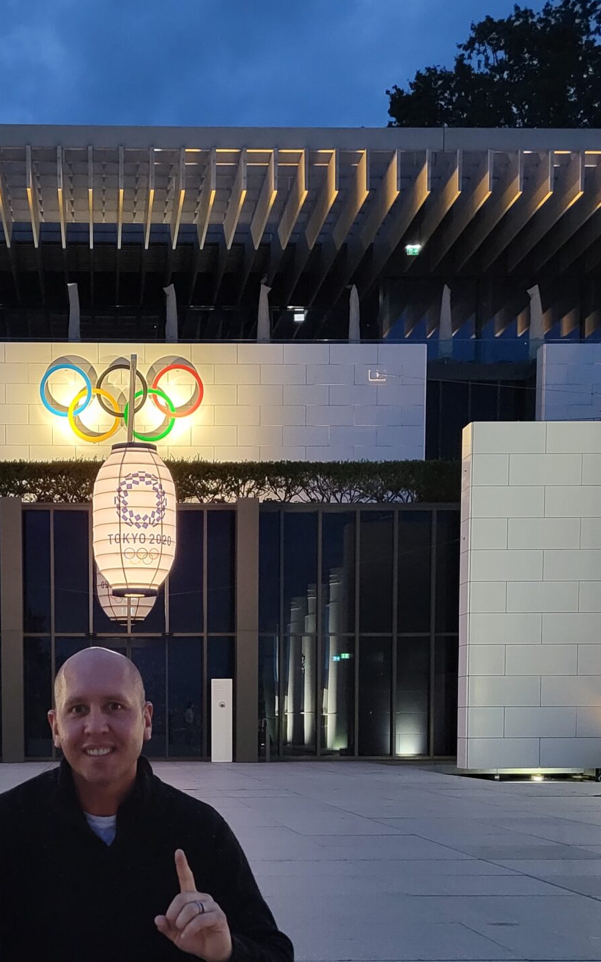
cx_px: 141
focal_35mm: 49
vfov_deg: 39.2
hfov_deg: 26.0
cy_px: 787
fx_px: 1284
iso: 640
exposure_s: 1/25
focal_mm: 5.4
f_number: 1.8
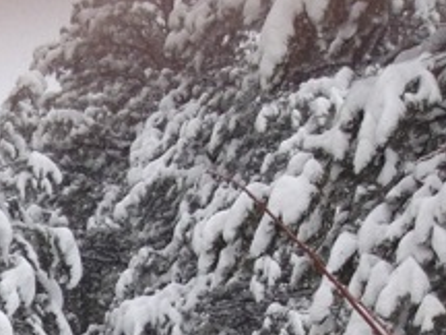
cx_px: -535
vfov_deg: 8.5
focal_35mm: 162
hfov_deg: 10.8
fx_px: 2087
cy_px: 759
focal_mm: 4.28
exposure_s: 1/726
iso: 50
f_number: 2.4
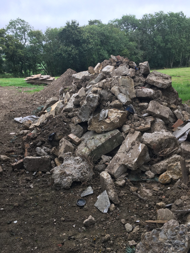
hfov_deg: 48.2
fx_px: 212
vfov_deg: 61.7
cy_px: 126
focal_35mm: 29
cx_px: 95
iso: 25
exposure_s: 1/233
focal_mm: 4.15
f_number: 2.2
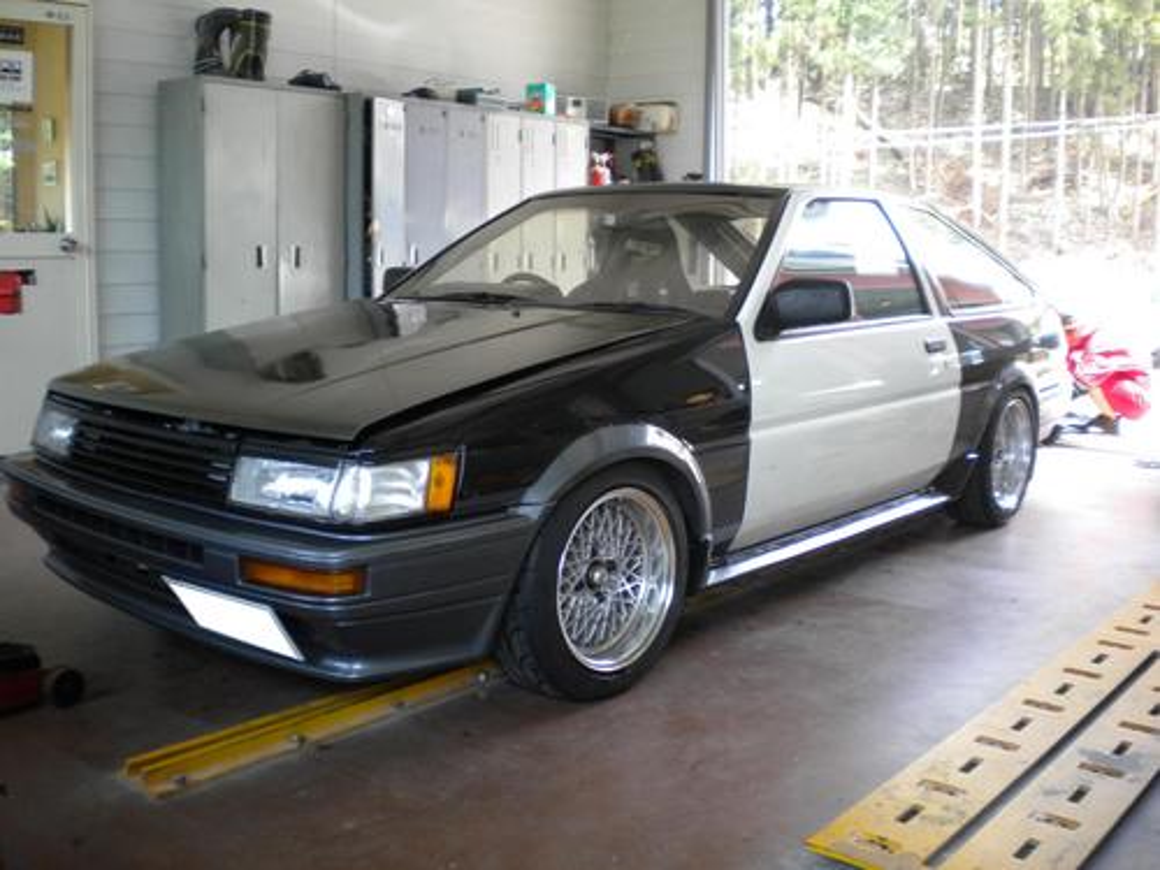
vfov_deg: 40.7
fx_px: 1173
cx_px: 580
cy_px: 435
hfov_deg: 52.6
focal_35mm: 35
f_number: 3.1
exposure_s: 1/62.5
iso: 195
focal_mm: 6.3
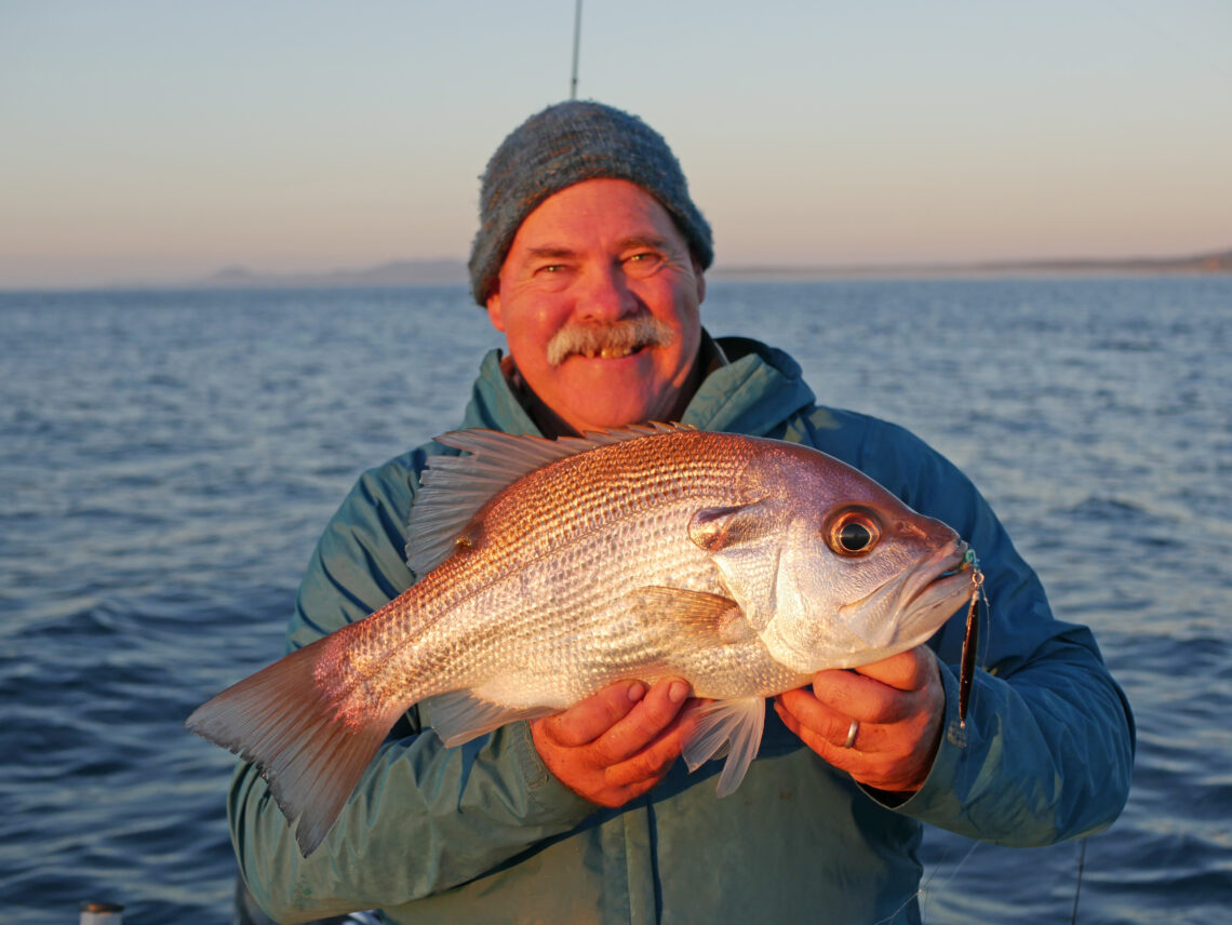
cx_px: 616
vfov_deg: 29.1
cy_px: 462
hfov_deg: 38.2
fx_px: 1780
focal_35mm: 50
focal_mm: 25
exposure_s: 1/500
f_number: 3.5
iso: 200
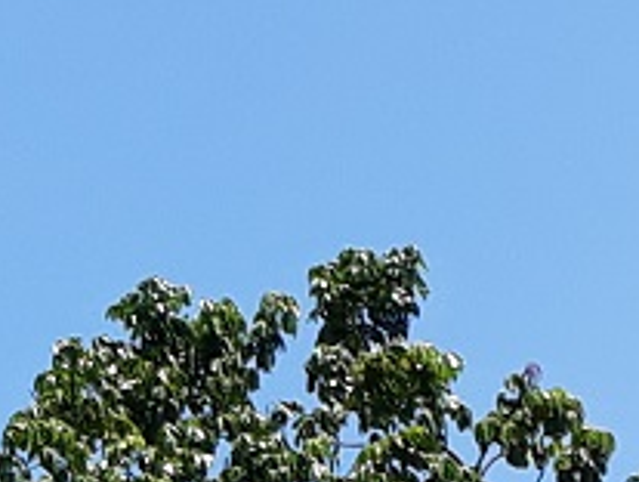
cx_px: -1121
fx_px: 3976
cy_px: 1012
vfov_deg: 6.7
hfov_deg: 8.1
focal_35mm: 215
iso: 40
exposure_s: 1/935
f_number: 1.9
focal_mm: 3.6
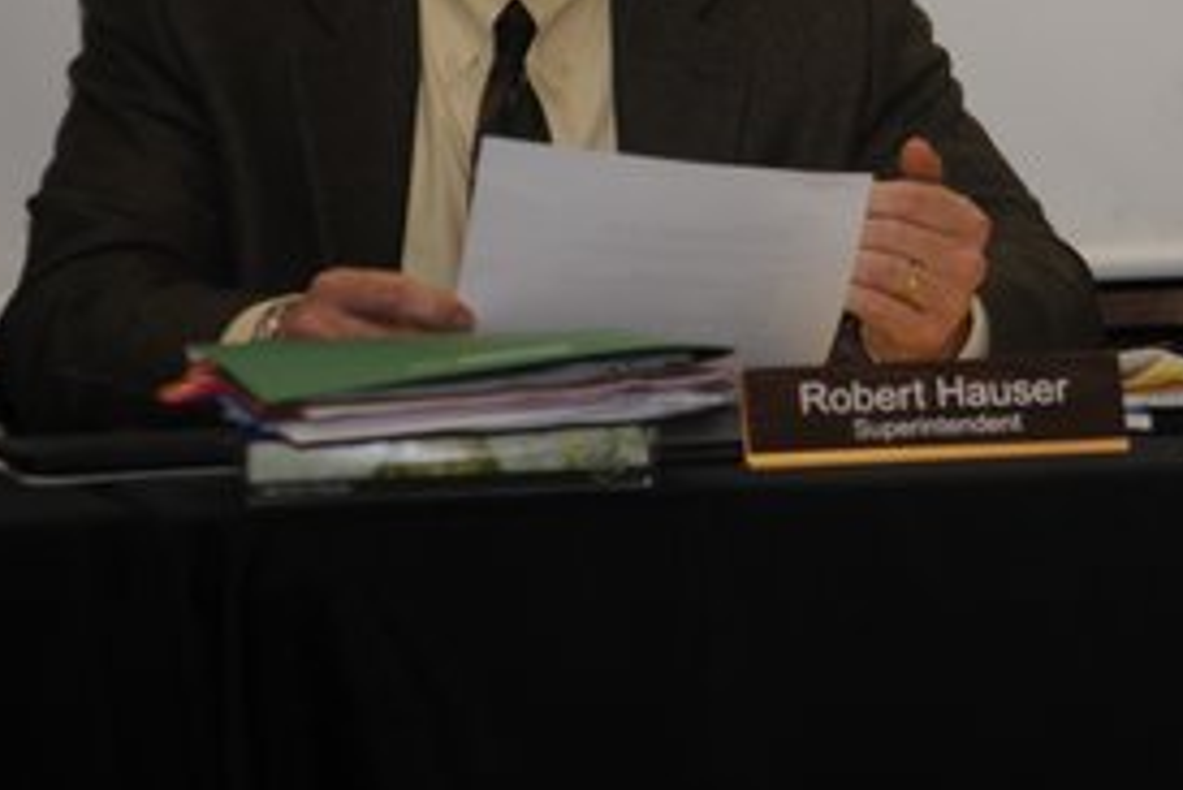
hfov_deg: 4.7
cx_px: 1127
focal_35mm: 442
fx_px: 14535
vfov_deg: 3.1
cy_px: -56
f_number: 5
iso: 200
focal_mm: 135
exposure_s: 1/60
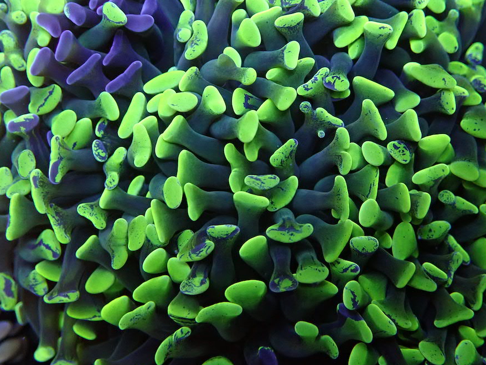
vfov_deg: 34.9
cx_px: 266
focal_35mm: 41
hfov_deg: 45.7
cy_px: 125
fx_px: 576
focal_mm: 5.5
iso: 320
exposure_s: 1/125
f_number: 2.3
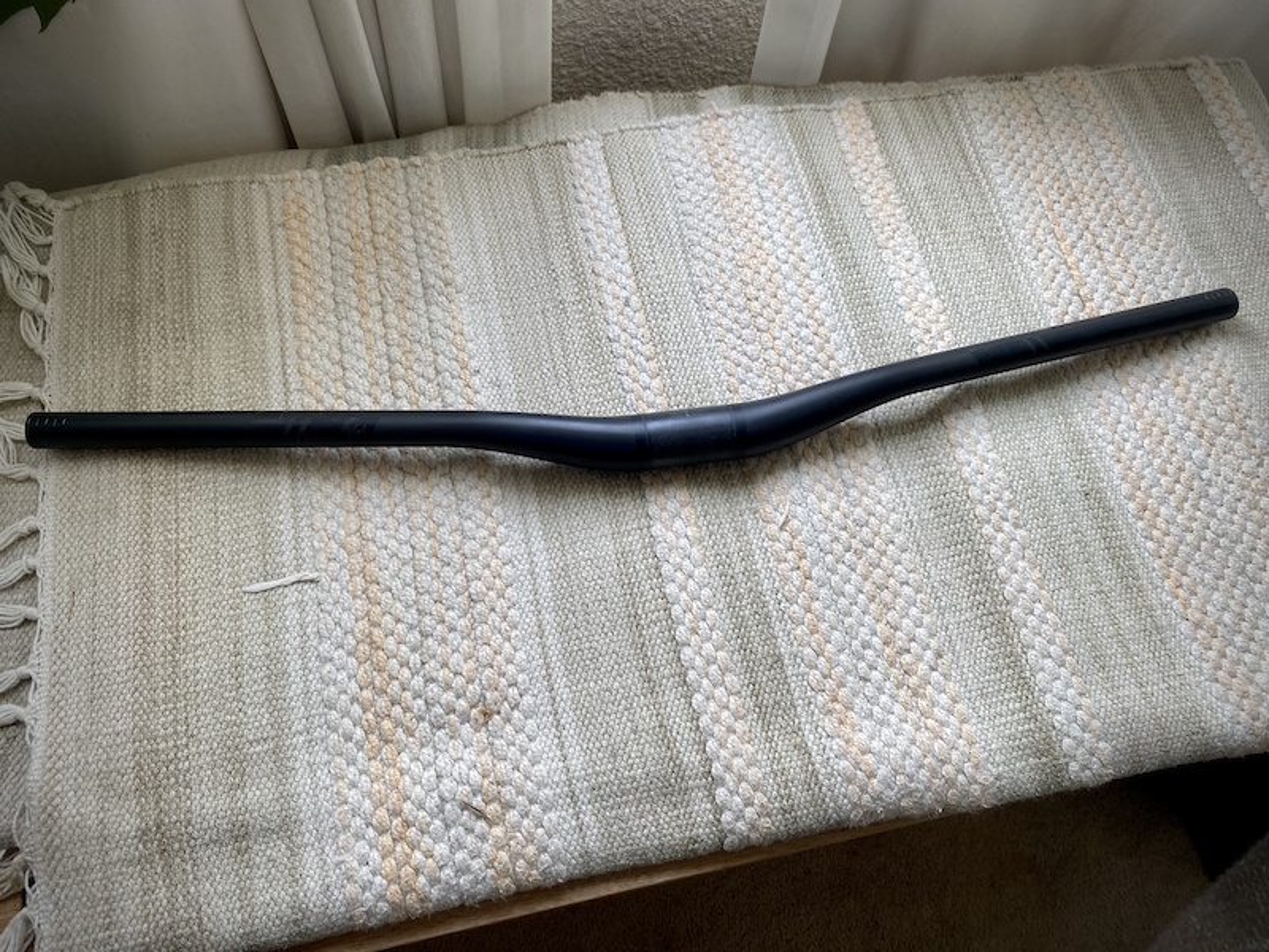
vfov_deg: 53.1
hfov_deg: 67.3
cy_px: 476
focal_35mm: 26
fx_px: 953
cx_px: 634
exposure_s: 1/122
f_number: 1.8
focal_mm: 4.25
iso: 40
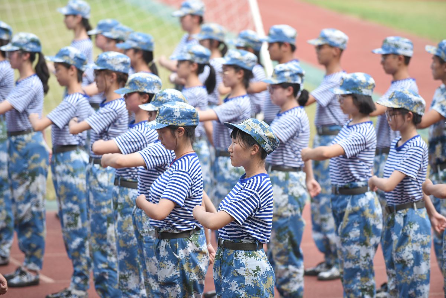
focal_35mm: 200
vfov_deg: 6.9
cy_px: 149
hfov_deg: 10.3
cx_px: 223
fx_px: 2479
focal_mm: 200
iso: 250
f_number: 4
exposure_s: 1/640
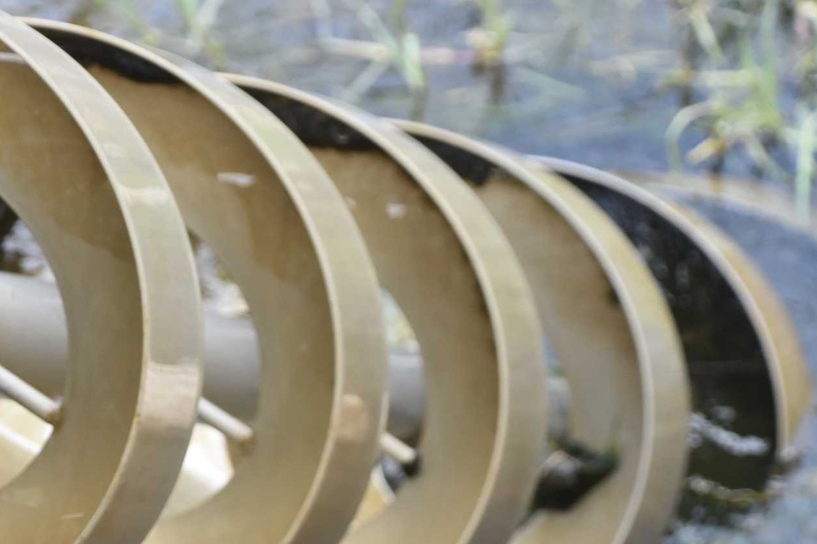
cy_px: 426
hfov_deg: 7.4
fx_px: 6286
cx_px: 170
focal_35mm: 277
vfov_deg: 5.0
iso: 800
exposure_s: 1/250
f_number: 8
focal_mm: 110
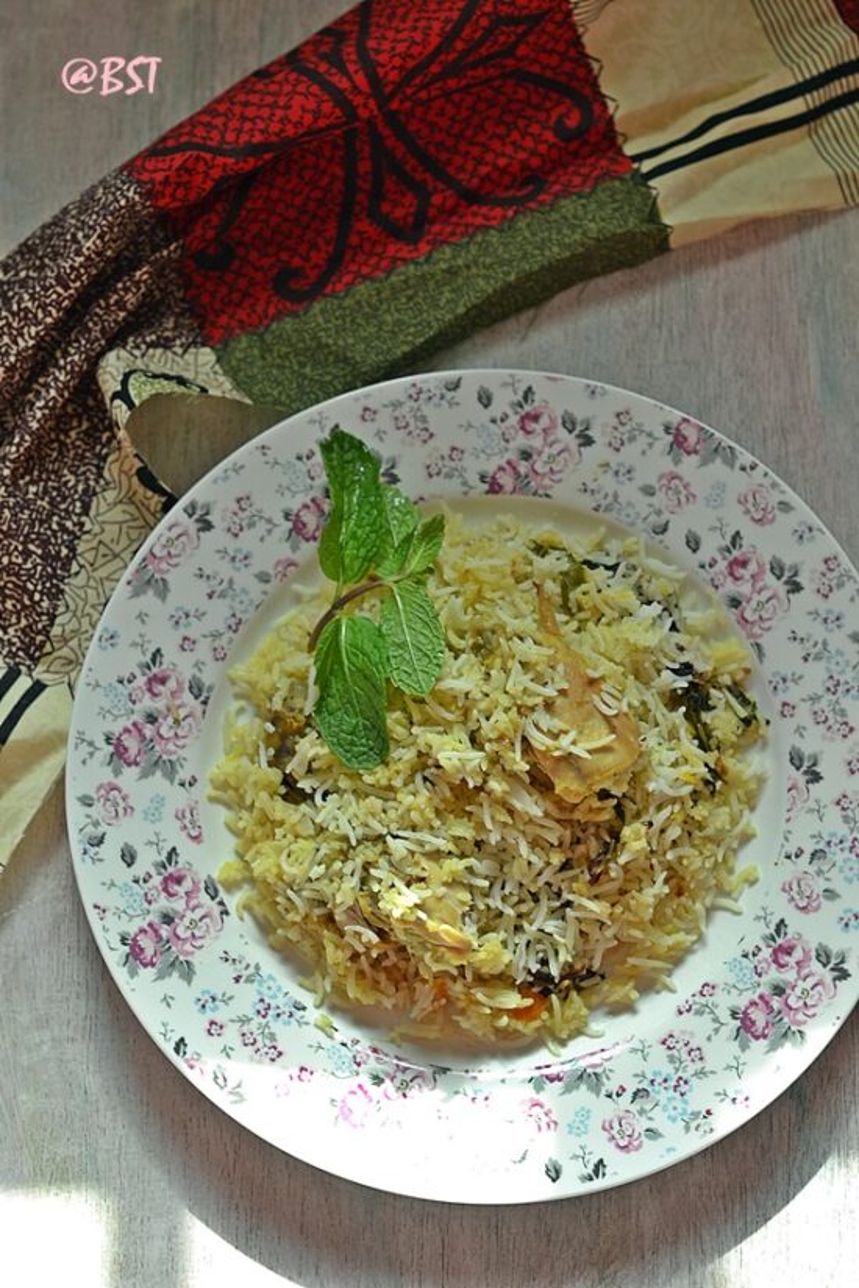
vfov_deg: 27.0
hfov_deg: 18.2
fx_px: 2684
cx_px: 430
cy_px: 644
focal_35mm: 75
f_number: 4
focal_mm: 50
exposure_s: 1/60
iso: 400
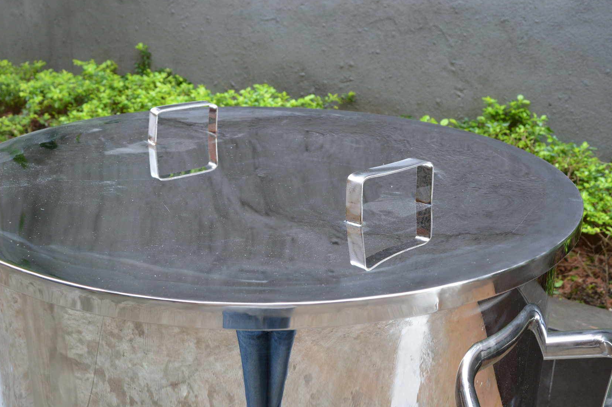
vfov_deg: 32.1
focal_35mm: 42
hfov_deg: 46.7
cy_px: 173
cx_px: 266
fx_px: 707
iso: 640
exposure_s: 1/80
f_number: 6.3
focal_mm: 23
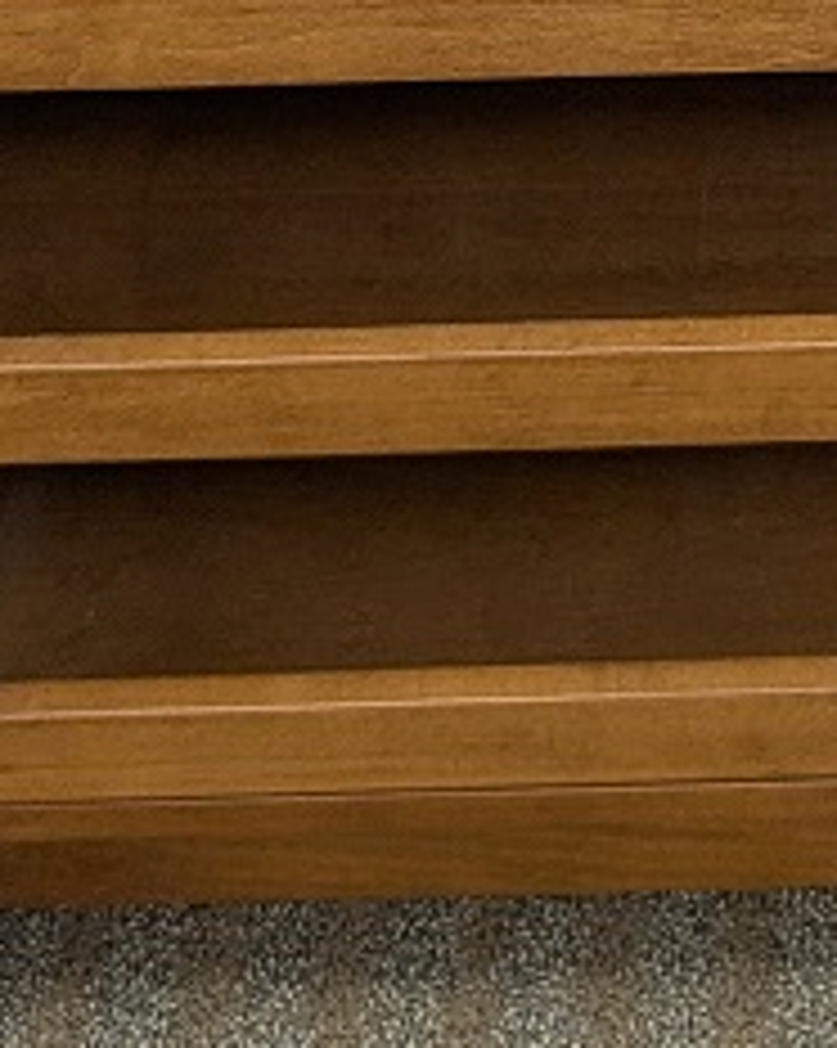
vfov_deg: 15.2
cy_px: -657
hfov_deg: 13.2
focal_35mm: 114
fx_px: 3535
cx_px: 958
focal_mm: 4.38
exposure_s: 1/24
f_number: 1.73
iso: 42
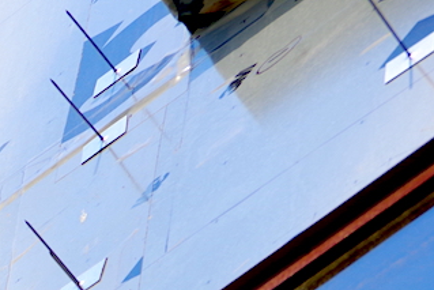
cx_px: -301
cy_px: 519
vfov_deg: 1.8
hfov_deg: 2.7
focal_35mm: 759
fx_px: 9154
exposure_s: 1/50
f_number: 9
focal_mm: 135
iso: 100
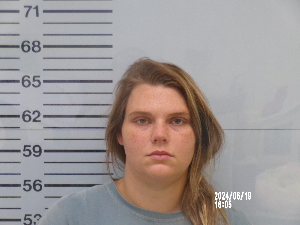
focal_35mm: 131
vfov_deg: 11.3
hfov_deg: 15.1
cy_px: 112
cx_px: 150
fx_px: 1135
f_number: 4.4
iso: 545
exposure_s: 1/50
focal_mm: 23.5
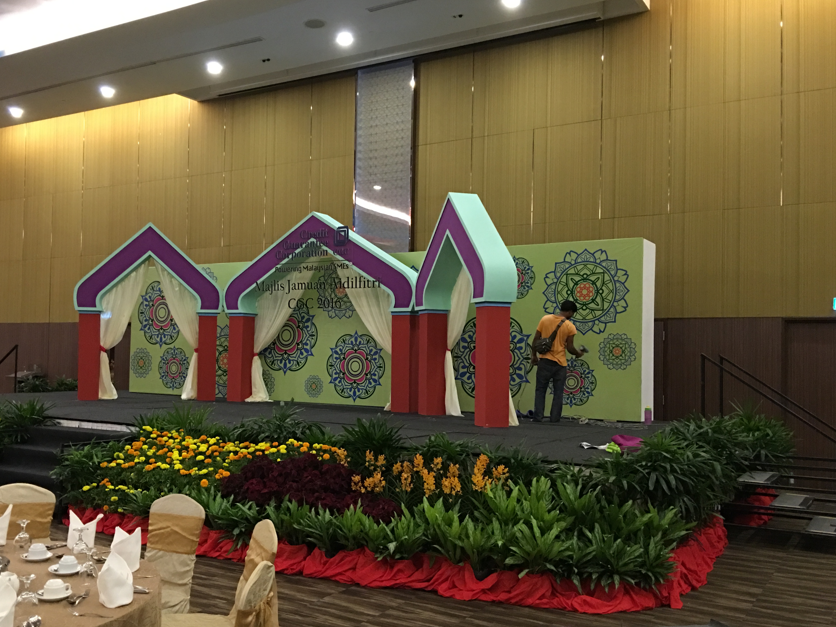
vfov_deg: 40.7
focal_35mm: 35
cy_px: 337
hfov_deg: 52.4
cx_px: 347
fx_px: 845
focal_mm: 4.15
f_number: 2.2
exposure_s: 1/8
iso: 125
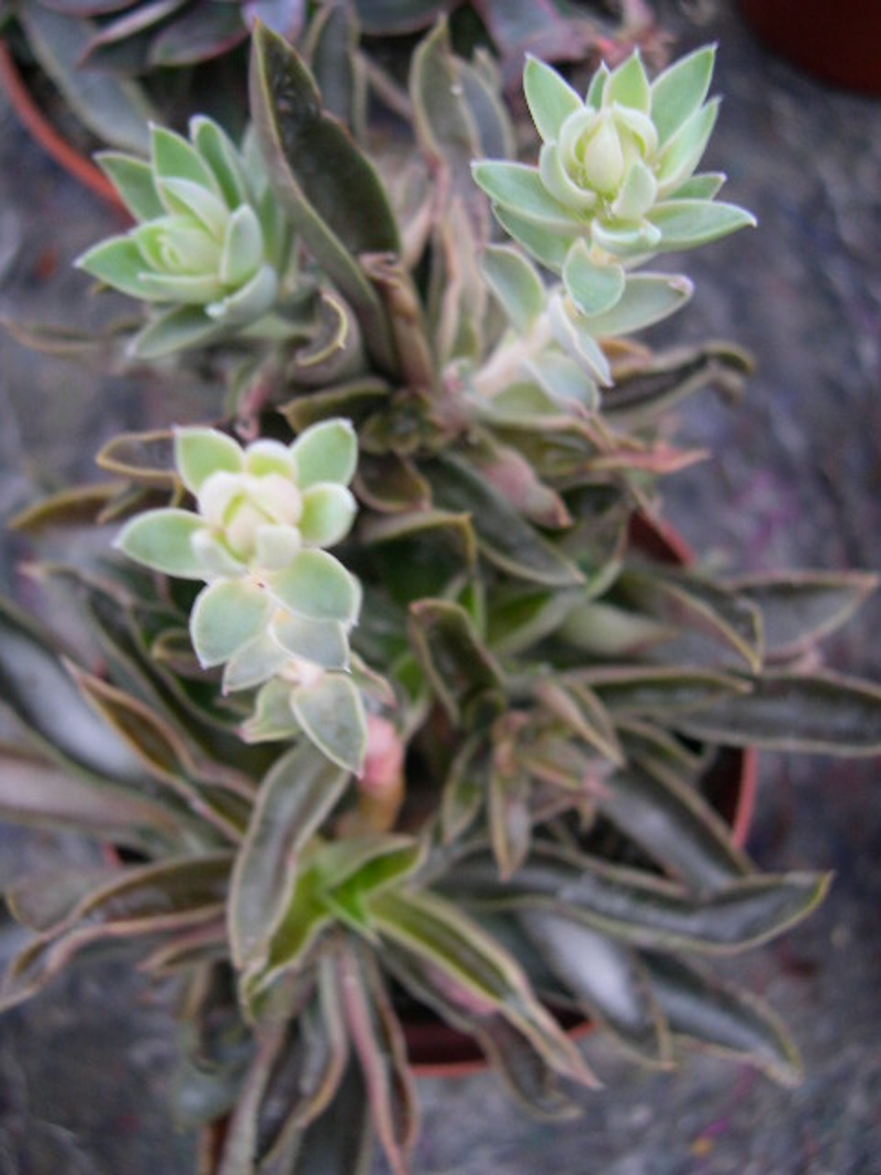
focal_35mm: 38
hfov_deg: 37.7
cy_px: 588
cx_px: 440
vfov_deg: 49.0
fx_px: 1290
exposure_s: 1/13.8
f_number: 2.8
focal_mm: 8
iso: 100
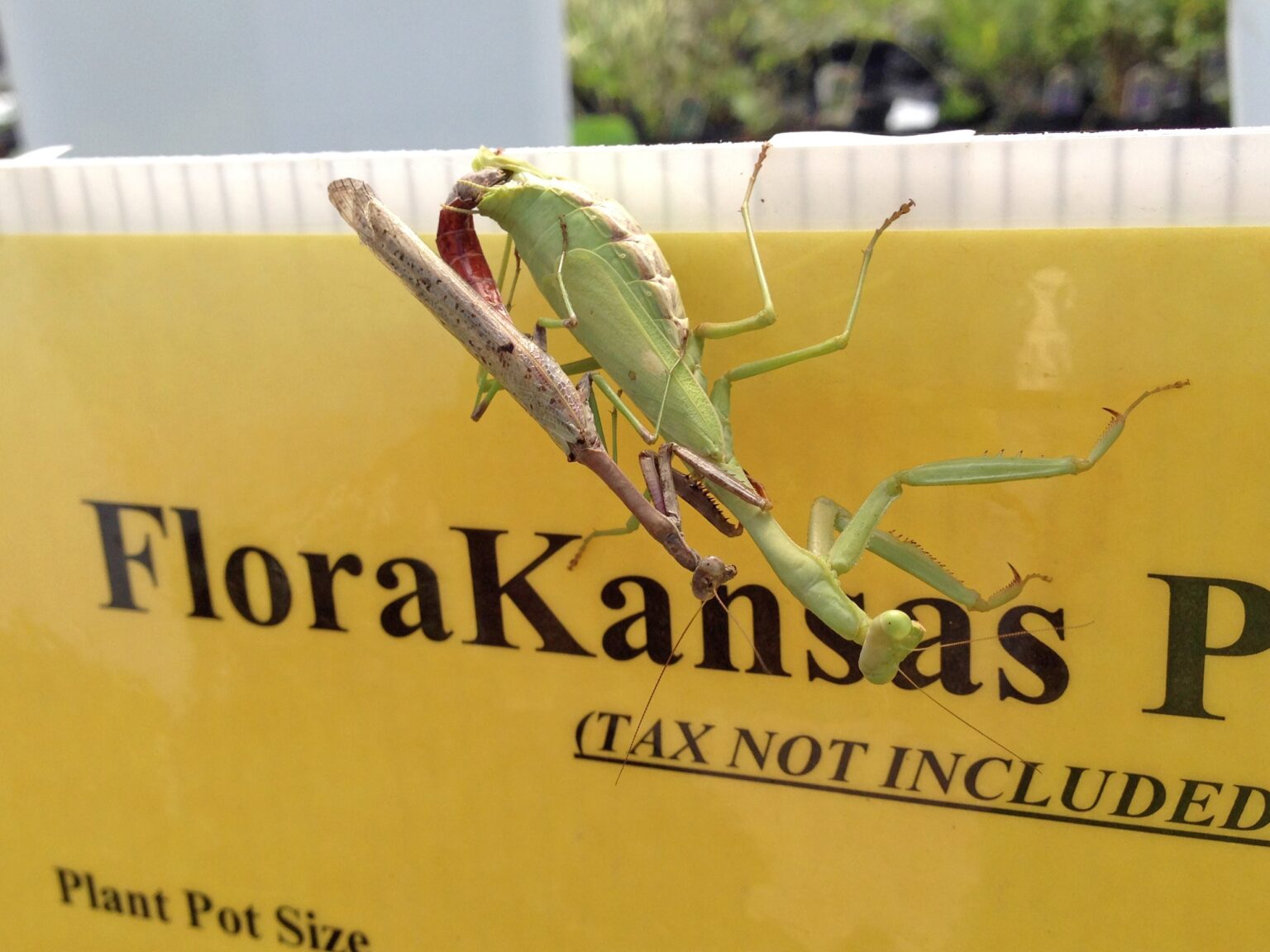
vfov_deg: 42.9
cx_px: 635
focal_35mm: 33
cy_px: 476
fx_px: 1211
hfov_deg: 55.4
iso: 50
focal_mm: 4.12
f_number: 2.4
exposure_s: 1/382
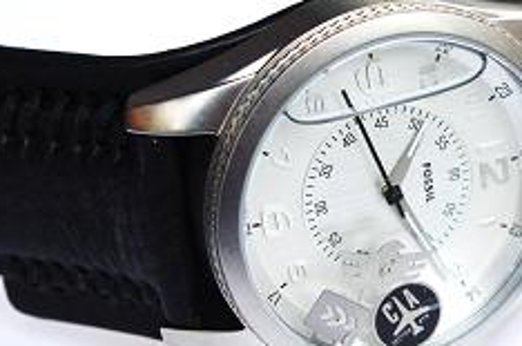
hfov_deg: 15.5
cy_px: 191
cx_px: 396
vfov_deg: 10.3
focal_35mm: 132
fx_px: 1910
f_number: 7.1
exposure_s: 1/250
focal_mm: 47.5
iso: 200
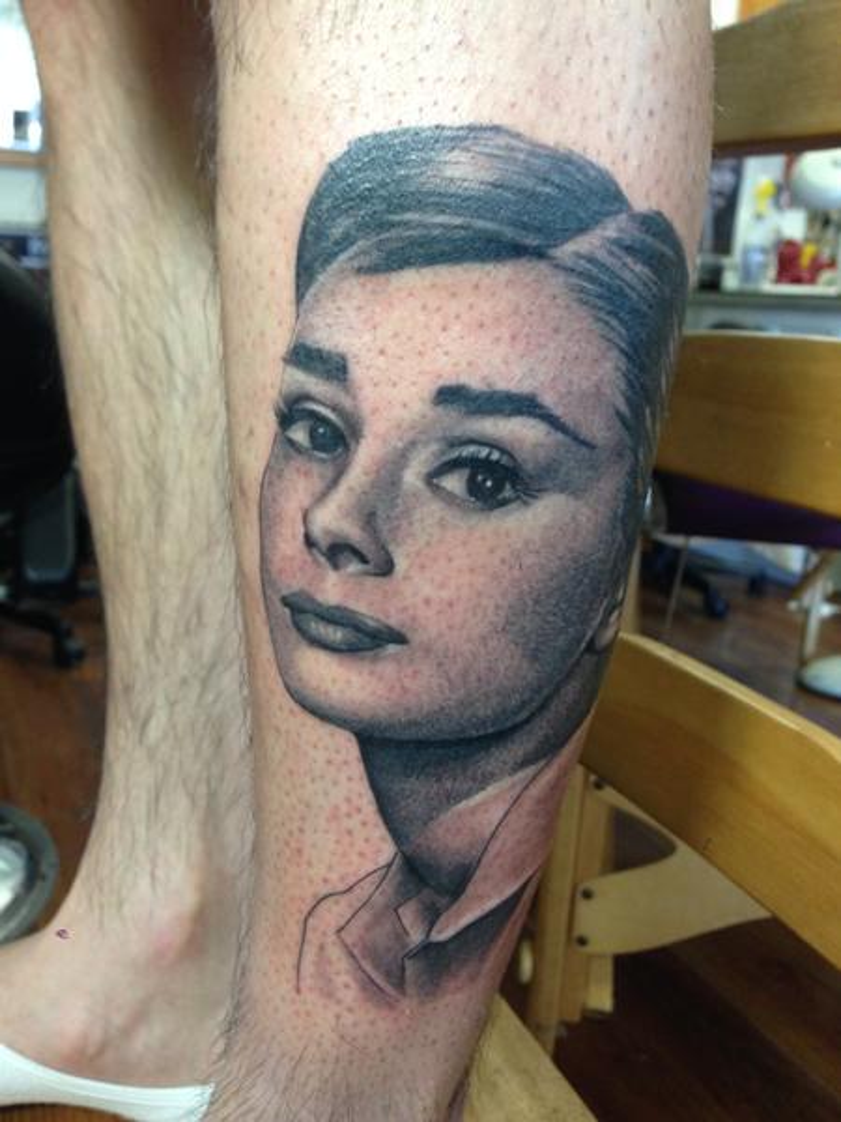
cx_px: 420
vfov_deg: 55.4
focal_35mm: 33
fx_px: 1069
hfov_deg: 42.9
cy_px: 561
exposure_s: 1/20
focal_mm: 4.12
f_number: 2.4
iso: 125
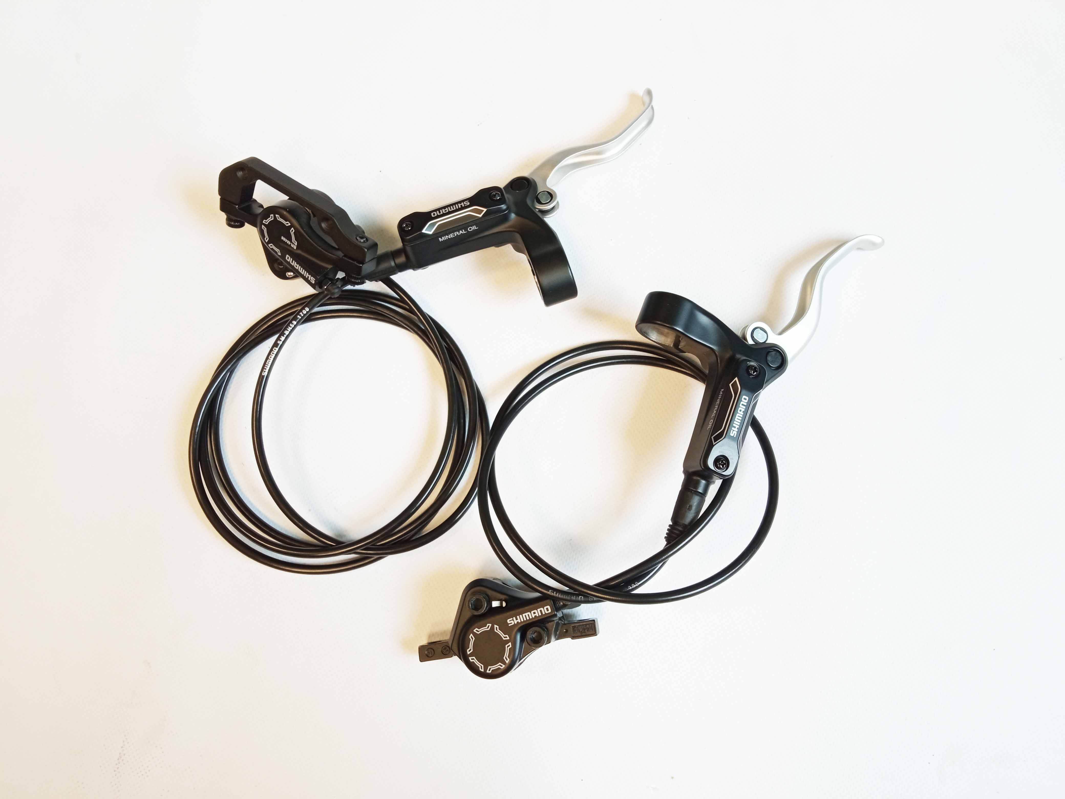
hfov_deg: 65.3
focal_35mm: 27
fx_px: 831
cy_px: 400
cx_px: 532
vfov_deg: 51.4
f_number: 2.2
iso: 146
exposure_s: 1/50
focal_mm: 3.79
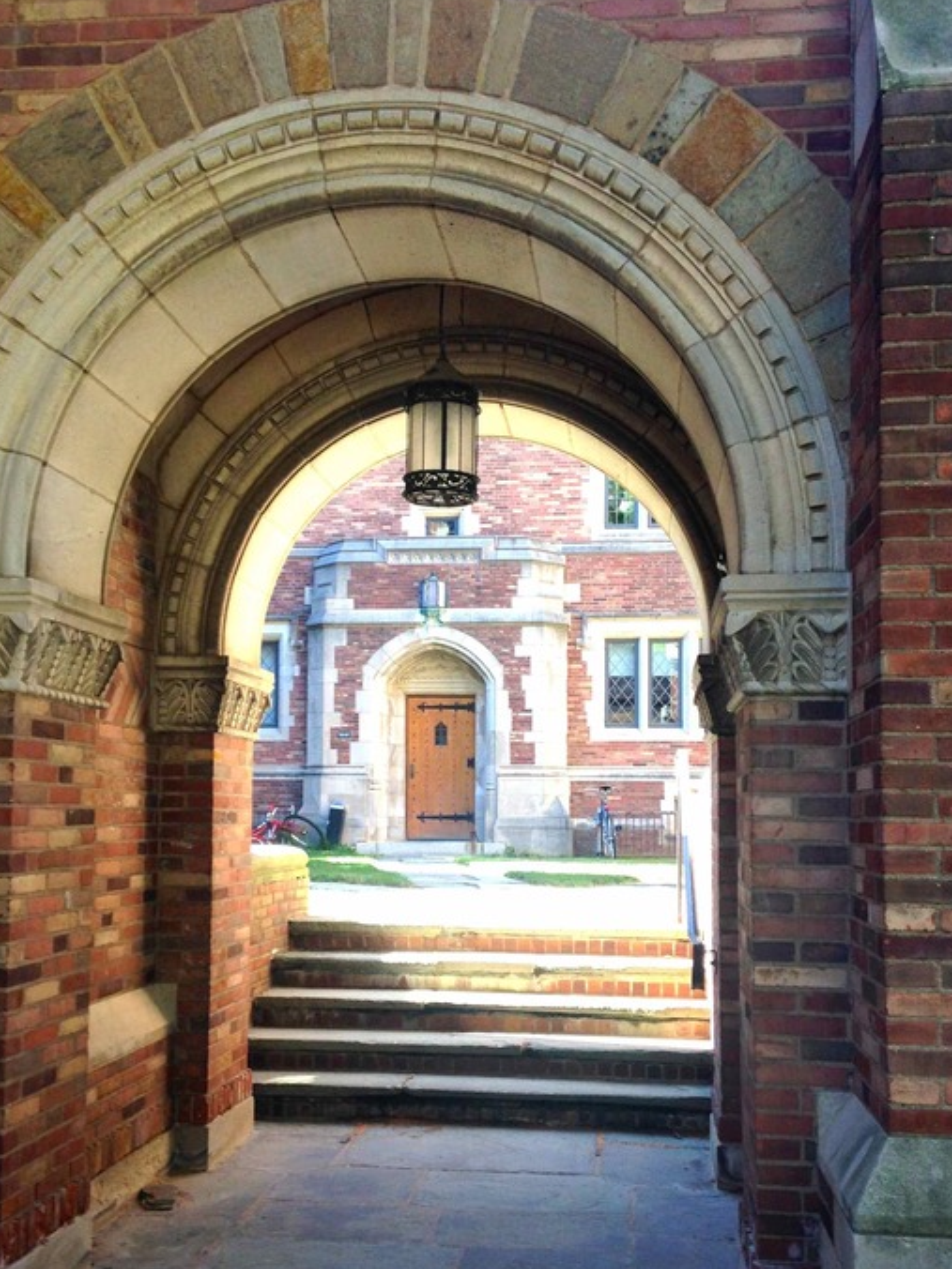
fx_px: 1540
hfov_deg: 34.3
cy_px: 760
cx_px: 459
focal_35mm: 42
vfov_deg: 44.6
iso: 64
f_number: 2.4
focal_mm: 4.12
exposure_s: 1/120
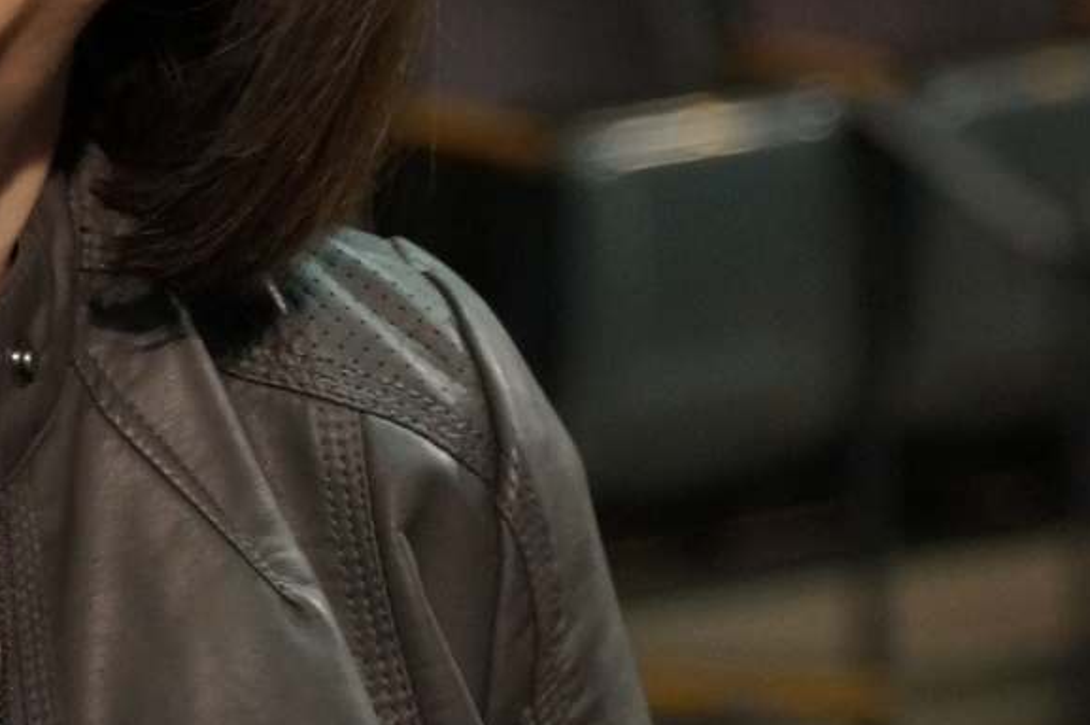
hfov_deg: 4.3
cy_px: -80
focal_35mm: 479
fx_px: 14494
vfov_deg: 2.9
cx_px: -77
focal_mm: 90
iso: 1600
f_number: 5.6
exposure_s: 1/10
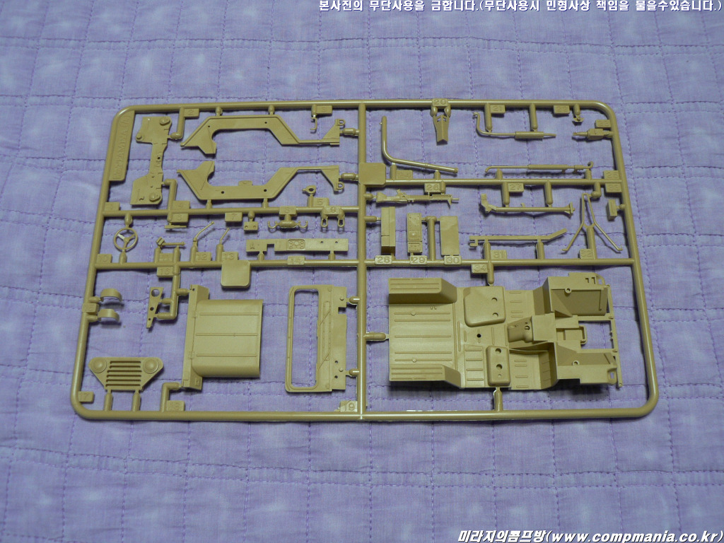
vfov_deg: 39.7
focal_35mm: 36
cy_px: 272
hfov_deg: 51.4
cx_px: 362
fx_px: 753
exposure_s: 1/13
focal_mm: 6
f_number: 2.8
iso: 100
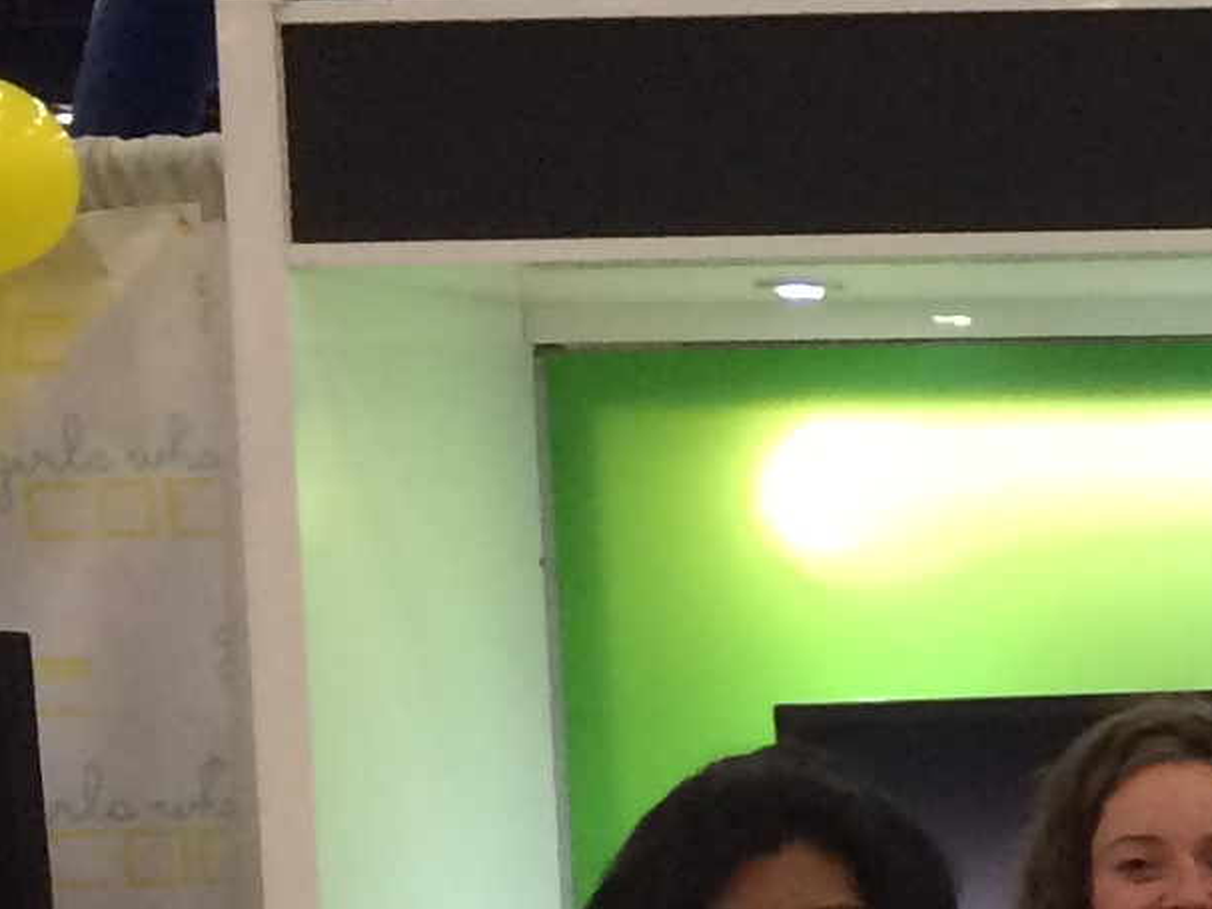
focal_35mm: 156
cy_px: 1277
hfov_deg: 10.4
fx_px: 5461
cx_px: 3191
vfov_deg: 9.3
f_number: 2.2
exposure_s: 1/30
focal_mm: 4.15
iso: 125
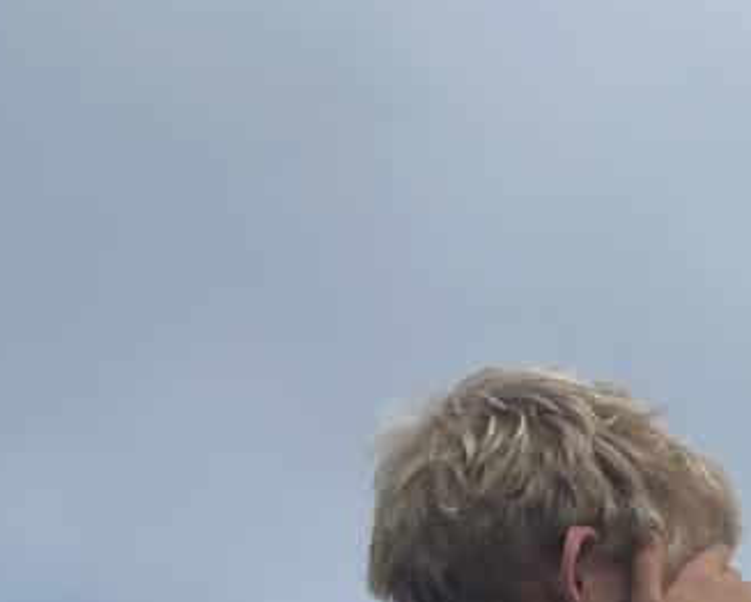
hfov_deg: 10.2
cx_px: 1918
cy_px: 986
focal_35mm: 159
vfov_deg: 9.4
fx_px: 3536
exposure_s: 1/8403
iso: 32
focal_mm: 4.2
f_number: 1.6
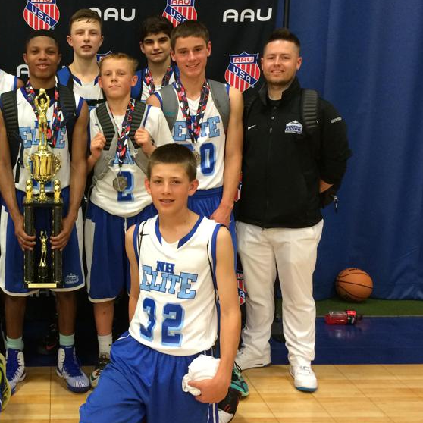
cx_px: 67
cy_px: 197
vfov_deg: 36.0
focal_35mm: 47
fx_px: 650
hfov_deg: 34.6
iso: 160
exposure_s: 1/30
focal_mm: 4.15
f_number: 2.2
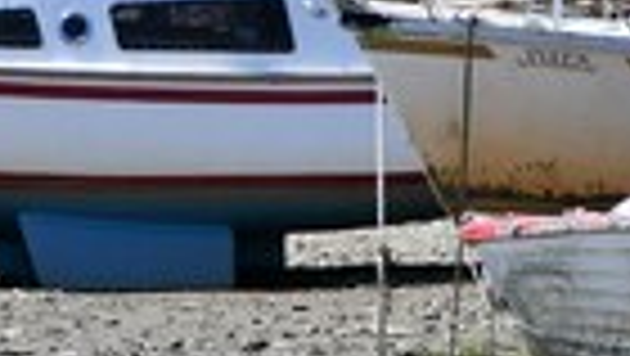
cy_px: -394
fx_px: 8977
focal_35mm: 537
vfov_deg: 2.3
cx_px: -58
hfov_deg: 4.0
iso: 64
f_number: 6.3
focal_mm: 70
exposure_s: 1/320
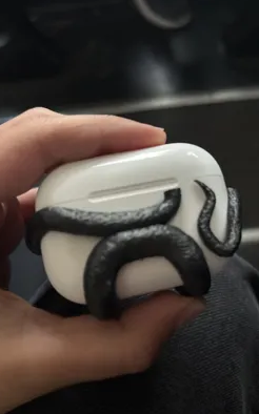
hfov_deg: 44.3
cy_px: 207
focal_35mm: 28
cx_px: 154
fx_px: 316
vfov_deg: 66.5
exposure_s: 1/37
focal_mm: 5.96
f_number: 1.6
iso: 640
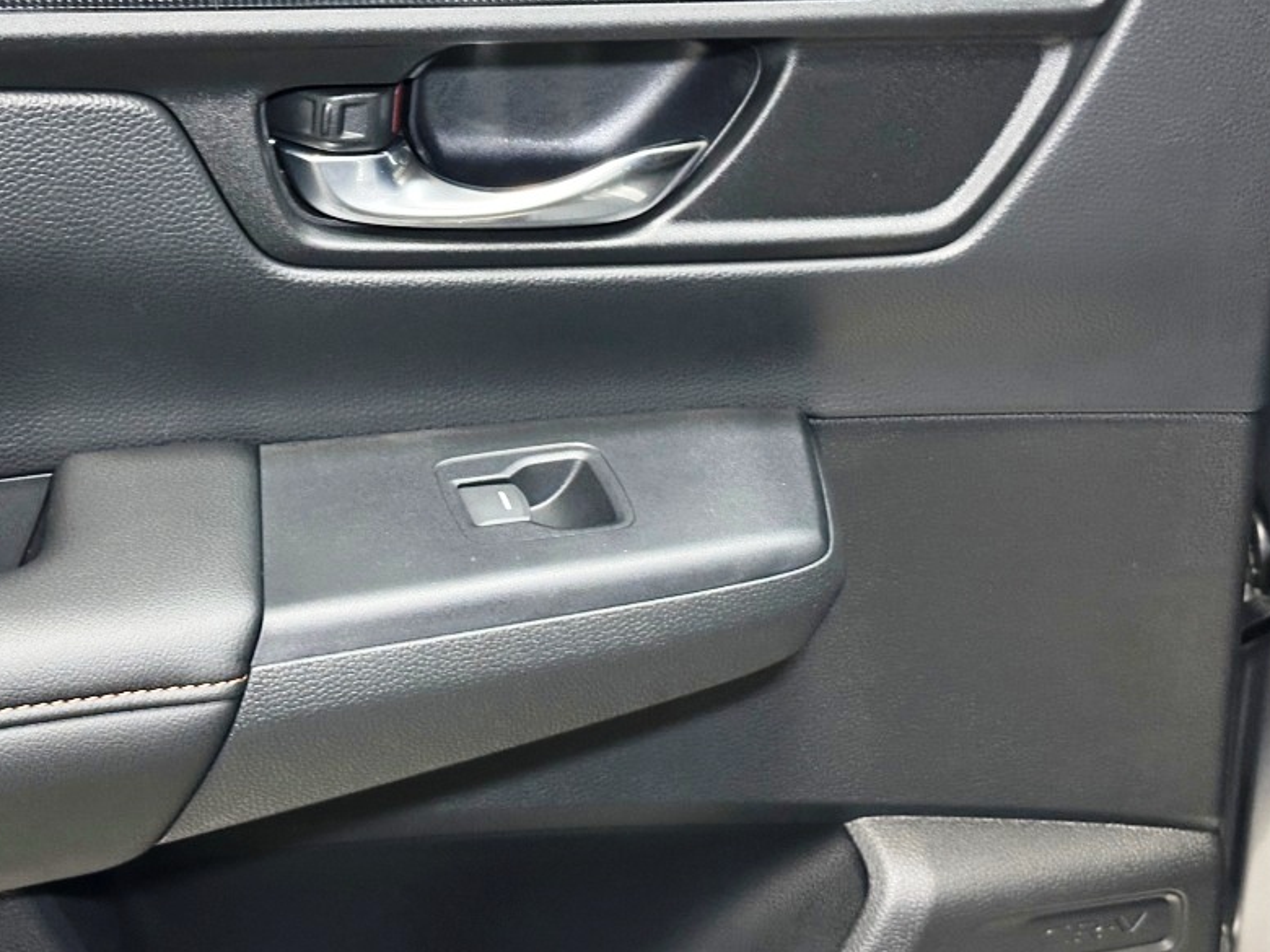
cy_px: 381
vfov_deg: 23.2
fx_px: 2311
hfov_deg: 30.6
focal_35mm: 63
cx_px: 458
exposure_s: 1/30
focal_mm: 6.86
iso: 640
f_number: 1.78
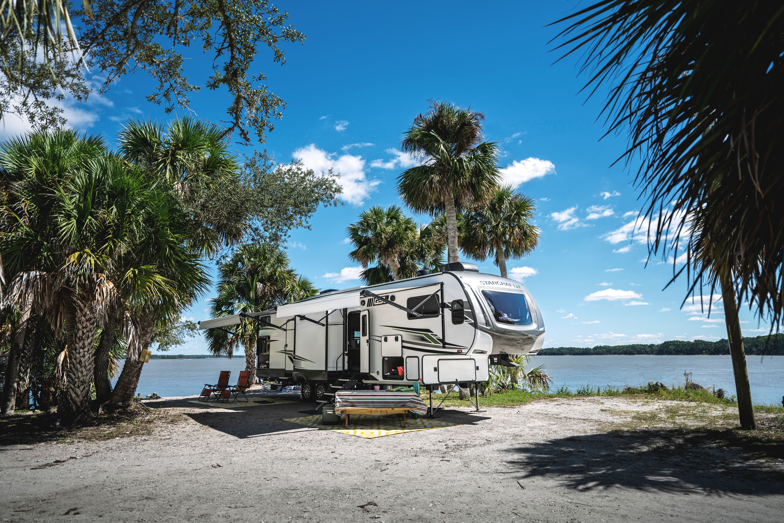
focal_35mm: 24
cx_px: 392
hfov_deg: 73.7
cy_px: 262
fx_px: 523
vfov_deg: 53.1
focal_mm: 24
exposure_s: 1/2000
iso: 40
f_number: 2.8
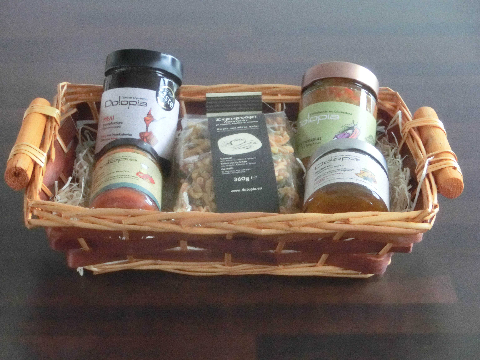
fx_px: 1193
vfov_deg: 17.2
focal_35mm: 86
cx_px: 240
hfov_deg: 22.8
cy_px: 180
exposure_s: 1/250
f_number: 5
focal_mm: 15.16
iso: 3200
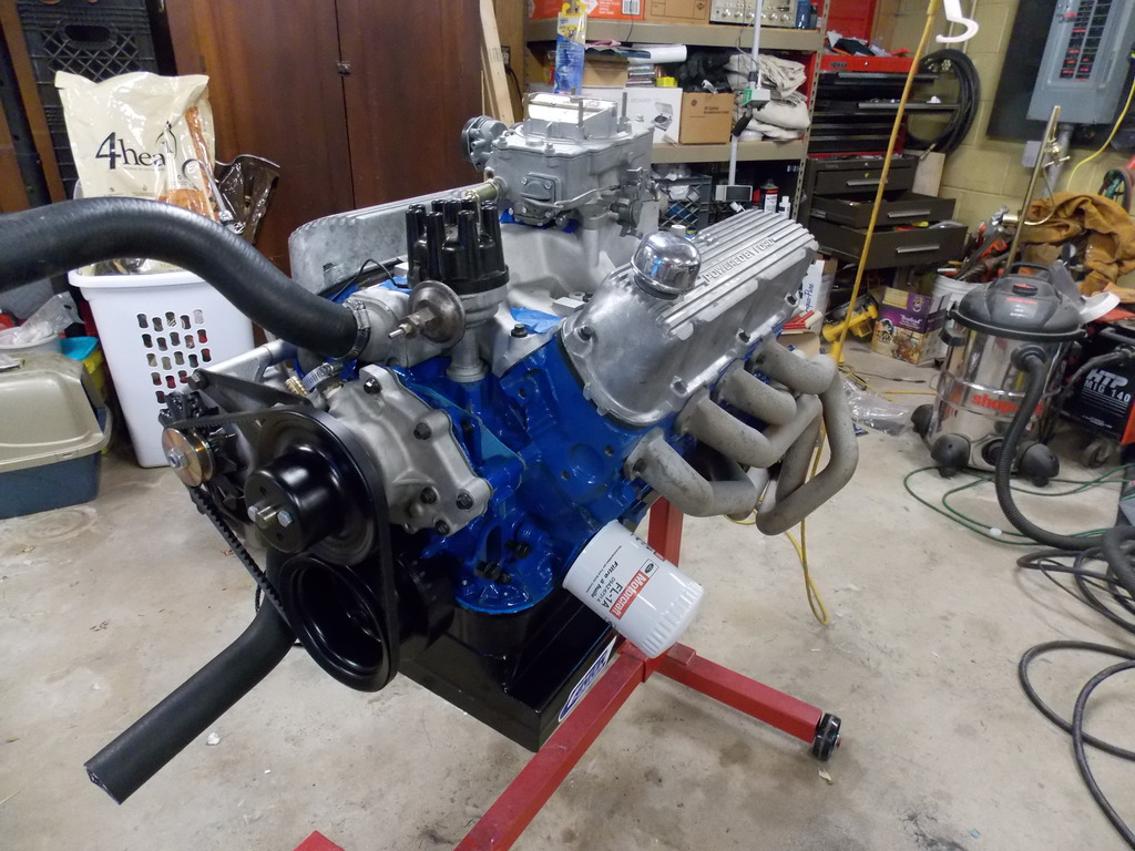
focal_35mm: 23
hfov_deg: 73.9
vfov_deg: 58.9
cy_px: 426
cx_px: 568
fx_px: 754
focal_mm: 4
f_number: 3.1
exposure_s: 1/30
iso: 400
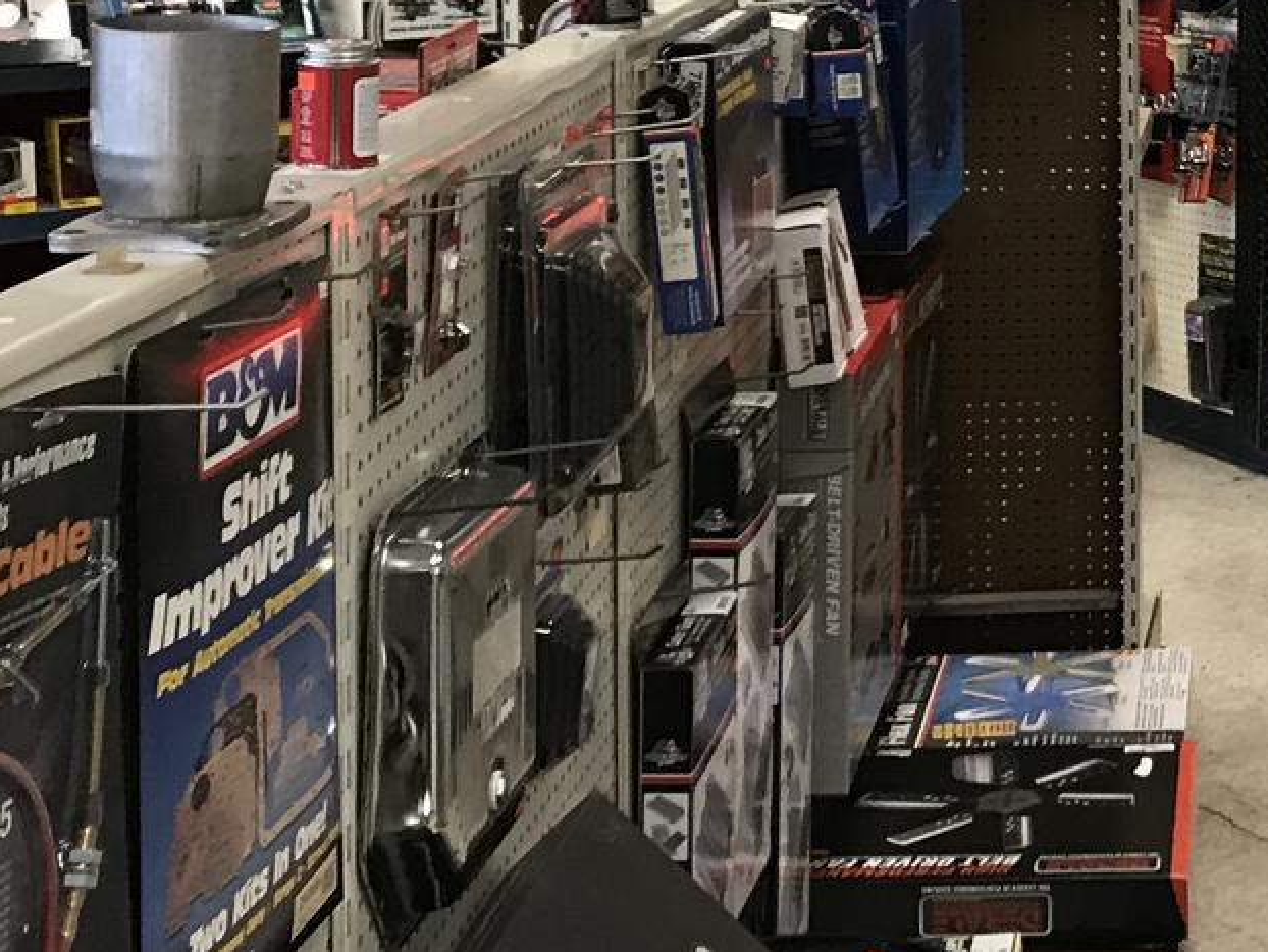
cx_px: 1641
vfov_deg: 16.0
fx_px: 3298
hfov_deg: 20.0
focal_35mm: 90
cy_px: -45
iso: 40
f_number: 1.8
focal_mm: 3.99
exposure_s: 1/20
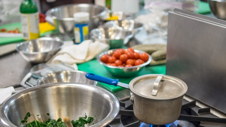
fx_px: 384
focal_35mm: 64
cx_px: 112
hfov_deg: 32.8
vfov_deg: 18.8
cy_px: 85
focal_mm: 25
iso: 500
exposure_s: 1/160
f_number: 1.4
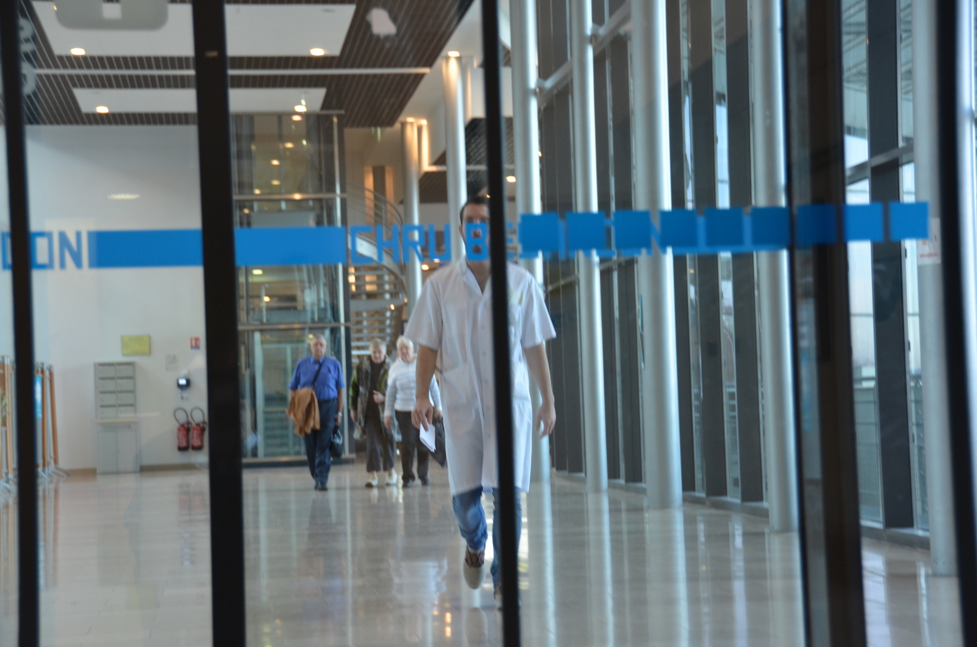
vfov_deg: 16.5
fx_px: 2235
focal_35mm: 82
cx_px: 488
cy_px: 324
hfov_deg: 24.7
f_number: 4.8
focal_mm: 55
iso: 640
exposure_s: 1/60
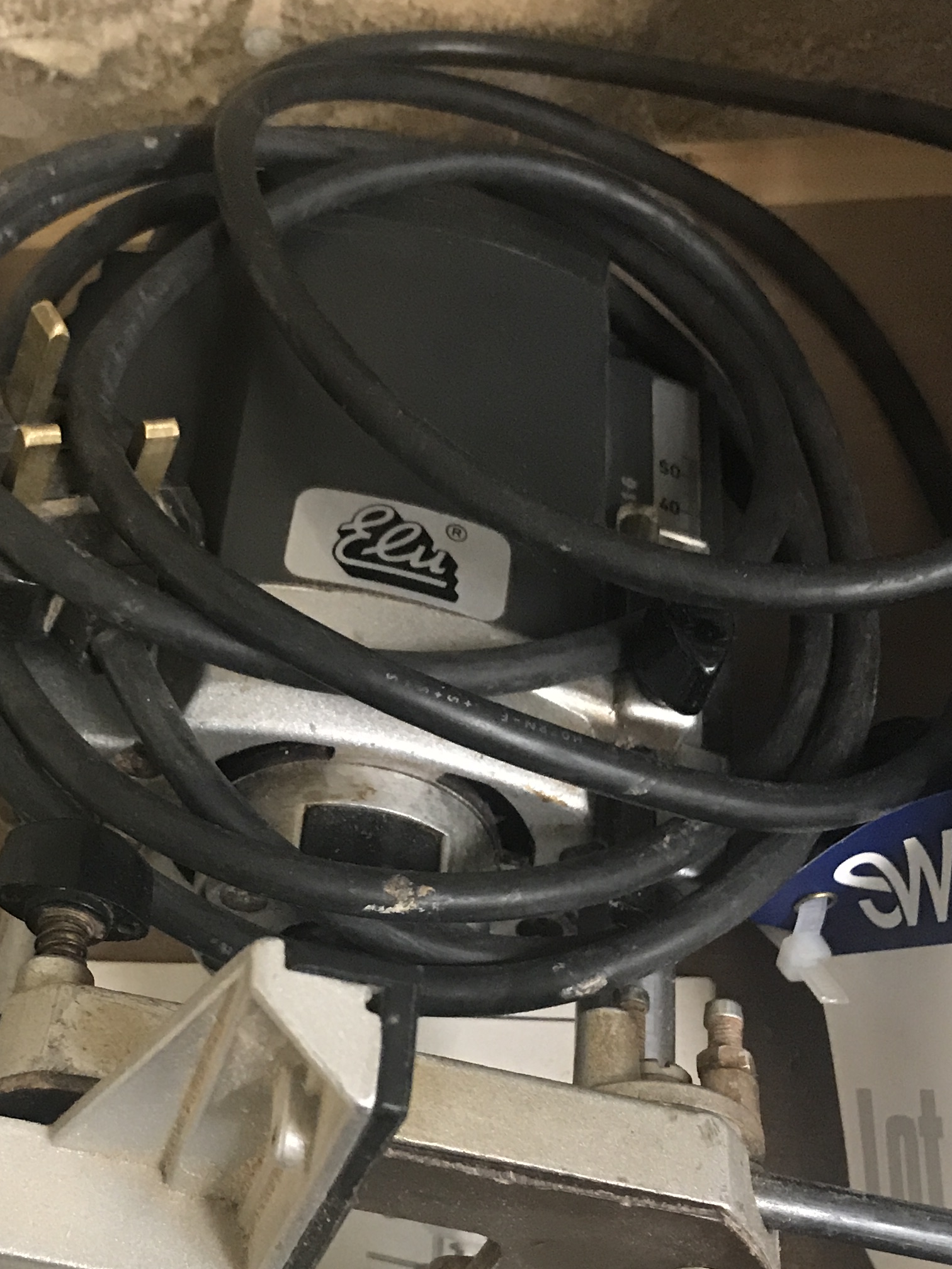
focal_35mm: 56
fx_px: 2053
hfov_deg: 25.7
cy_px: 889
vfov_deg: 33.9
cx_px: 206
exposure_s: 1/17
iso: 100
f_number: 1.8
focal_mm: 3.99
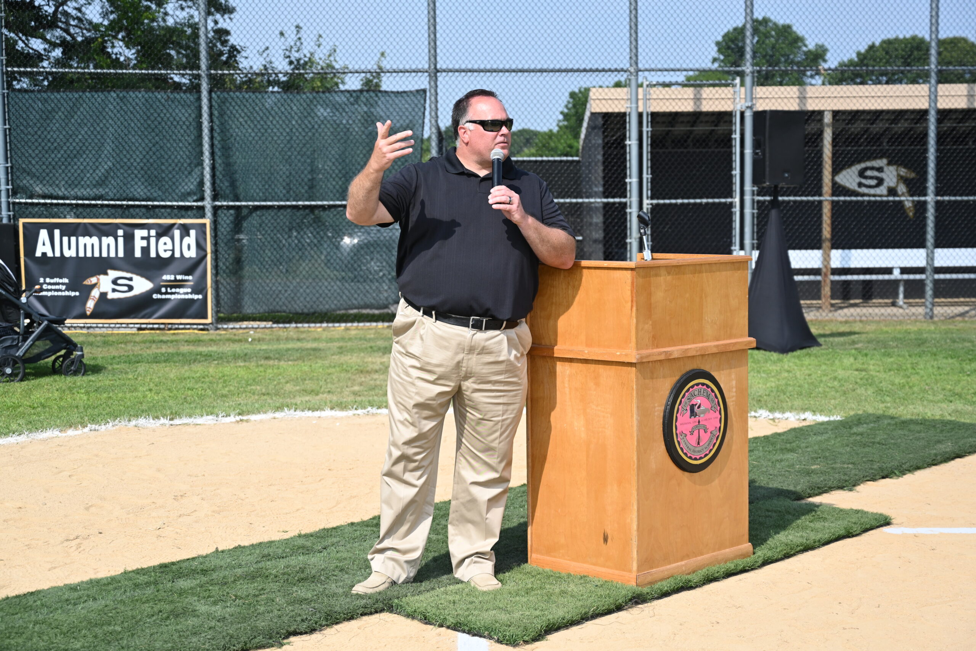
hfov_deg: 36.2
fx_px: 1491
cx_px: 488
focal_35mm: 55
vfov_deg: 24.6
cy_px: 326
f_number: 4
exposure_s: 1/3200
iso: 320
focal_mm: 55
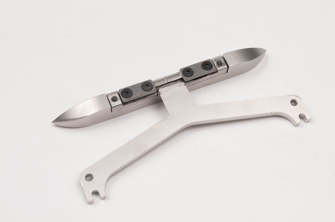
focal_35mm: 63
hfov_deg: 31.9
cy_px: 111
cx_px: 168
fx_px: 586
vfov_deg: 21.5
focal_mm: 42
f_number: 18
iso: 200
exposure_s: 1/80
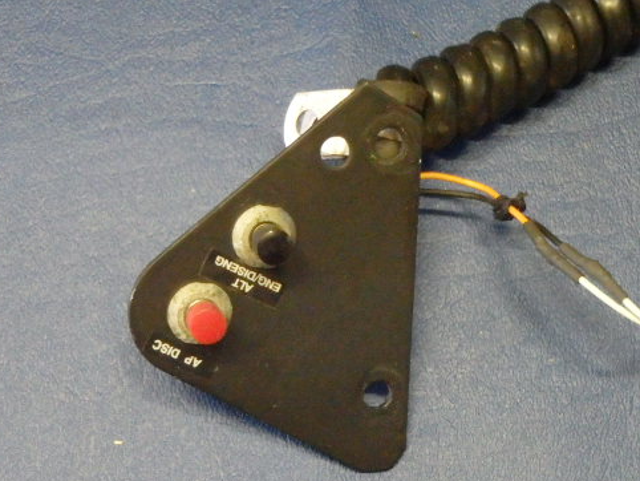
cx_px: 301
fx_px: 1276
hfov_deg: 28.1
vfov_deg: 21.3
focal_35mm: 69
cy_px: 264
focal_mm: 9.4
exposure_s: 1/30
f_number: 5
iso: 3200
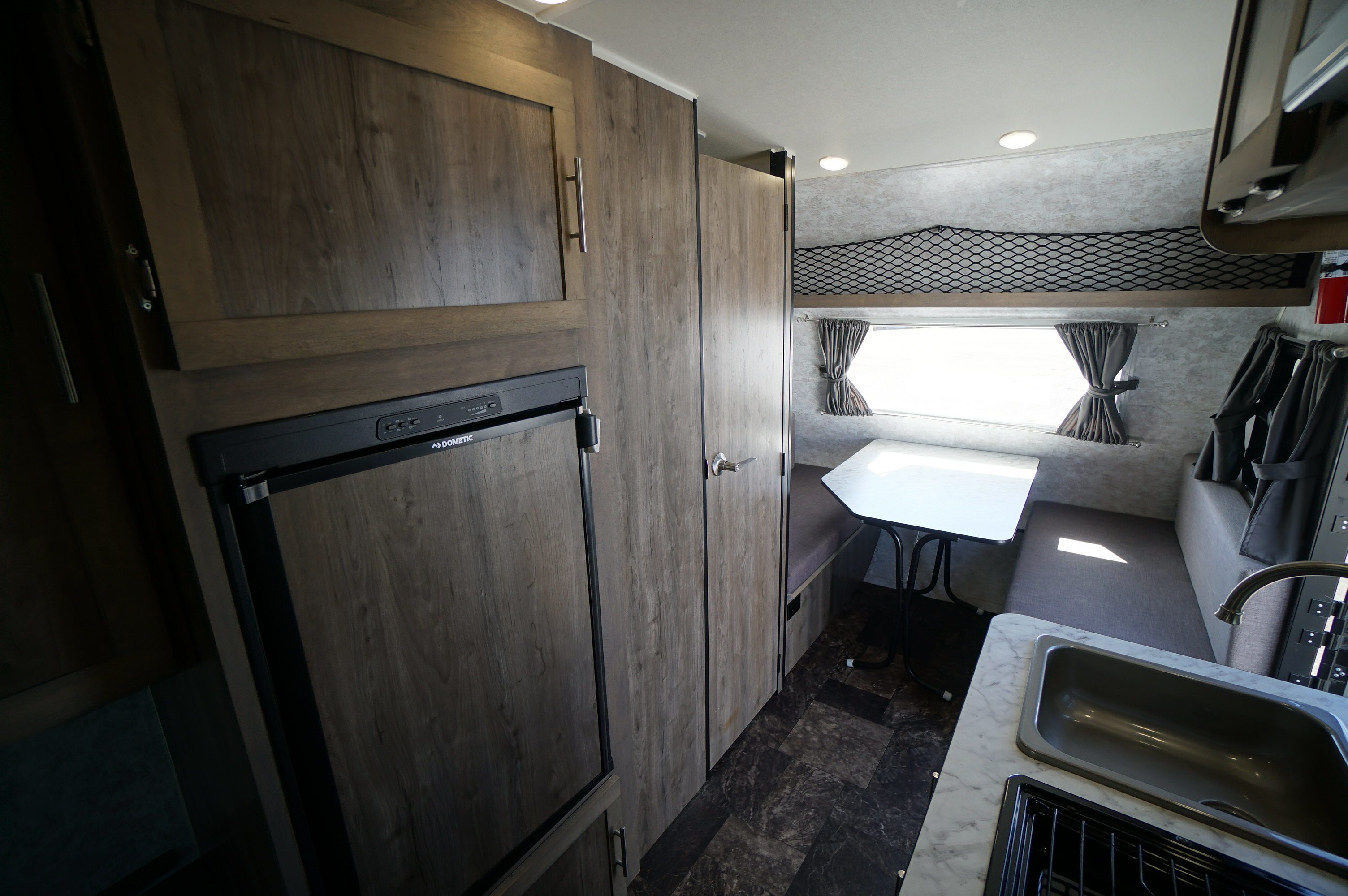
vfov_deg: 77.2
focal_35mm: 15
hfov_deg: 100.4
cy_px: 448
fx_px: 561
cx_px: 674
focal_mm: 10
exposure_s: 1/60
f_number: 4
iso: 125
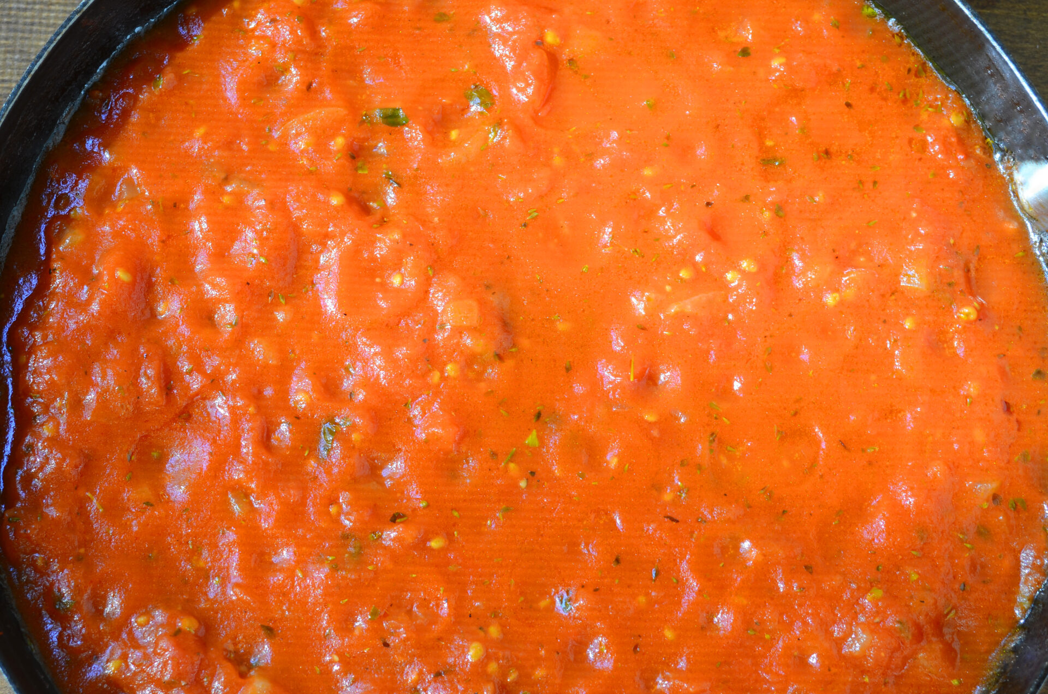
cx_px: 524
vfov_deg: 11.4
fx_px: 3486
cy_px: 347
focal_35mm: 120
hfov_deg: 17.1
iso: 100
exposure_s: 1/1.3
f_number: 10
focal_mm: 80
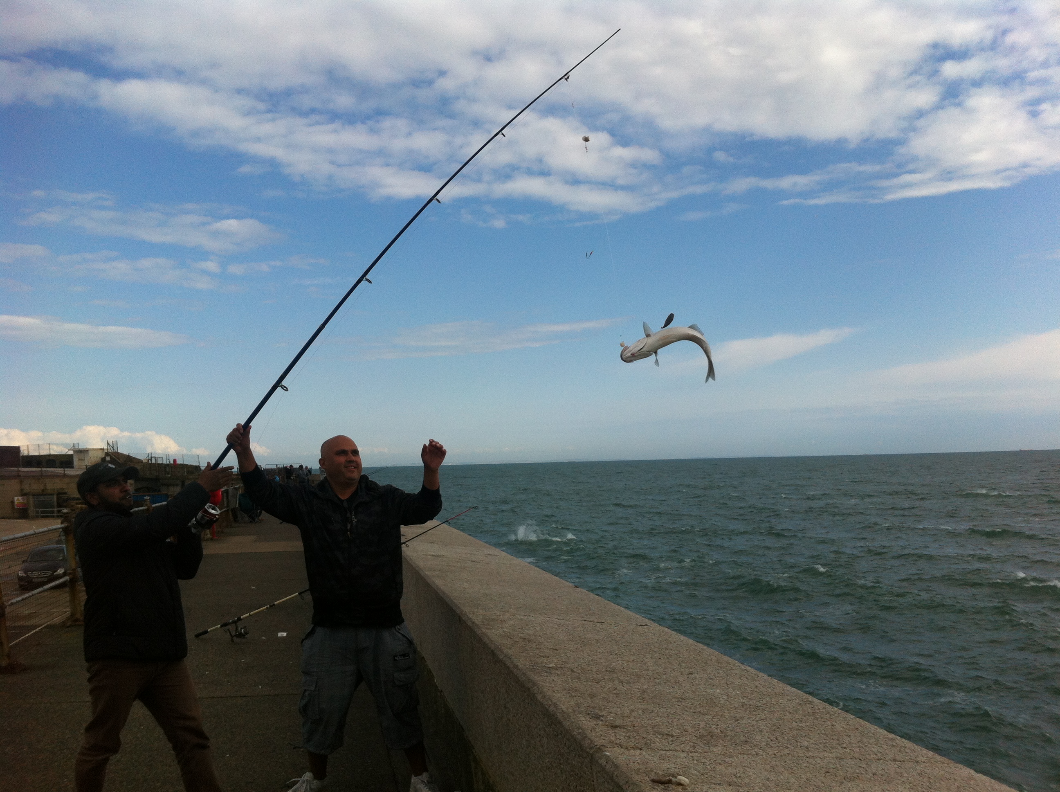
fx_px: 1070
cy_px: 396
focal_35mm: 35
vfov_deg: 40.6
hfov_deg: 52.7
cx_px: 530
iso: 80
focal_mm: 3.85
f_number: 2.8
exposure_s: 1/1676
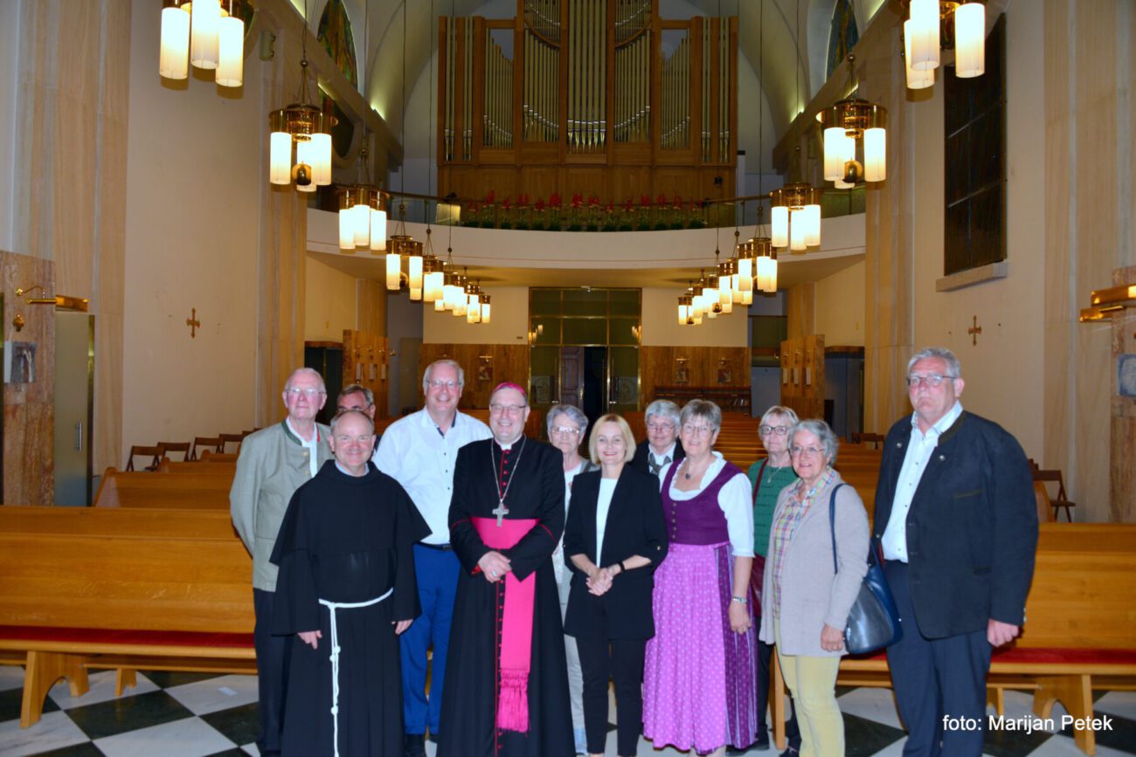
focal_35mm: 28
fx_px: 884
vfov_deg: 46.4
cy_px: 378
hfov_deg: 65.5
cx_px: 568
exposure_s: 1/60
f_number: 5.6
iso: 400
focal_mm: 28
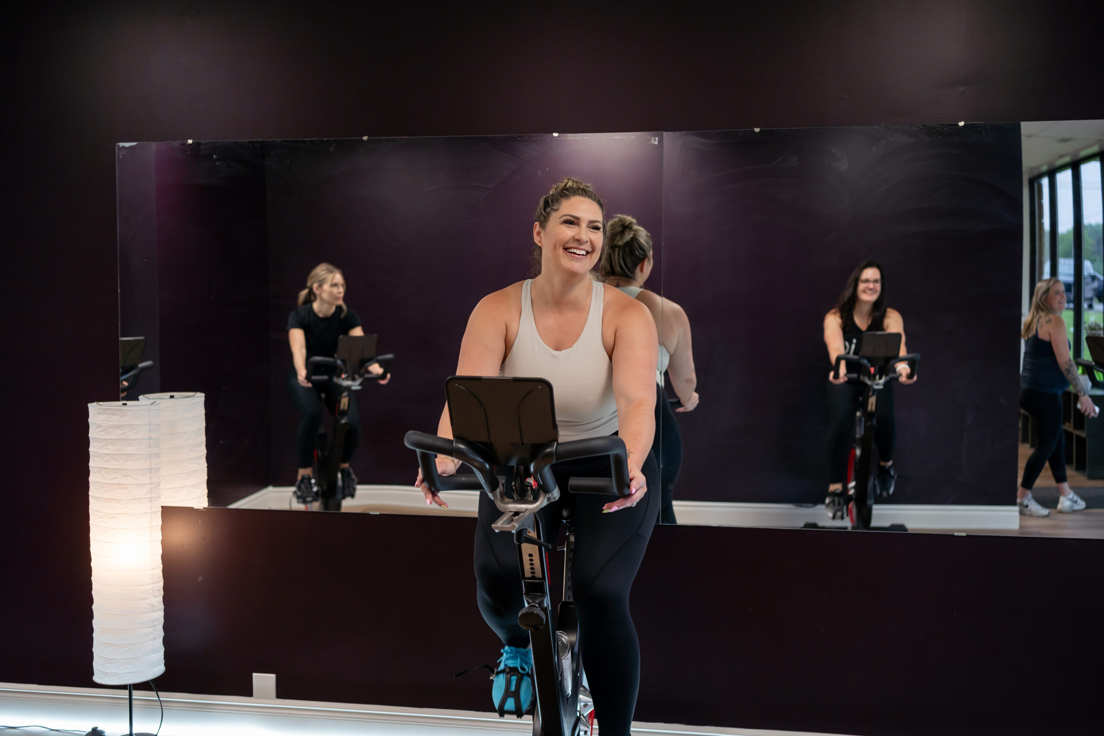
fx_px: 1073
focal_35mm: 35
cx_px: 552
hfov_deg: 54.4
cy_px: 368
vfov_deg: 37.9
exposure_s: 1/200
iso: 500
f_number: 2.5
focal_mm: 35
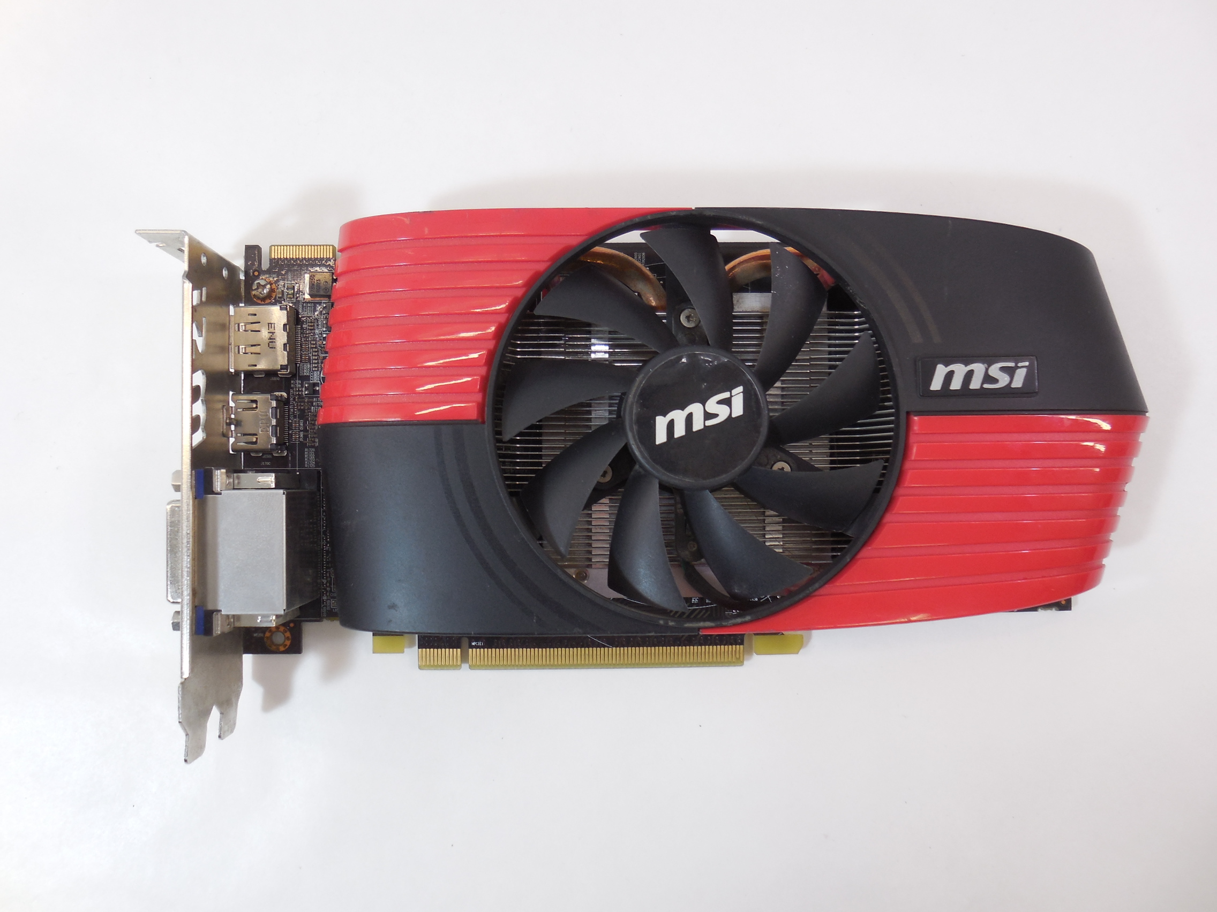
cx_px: 608
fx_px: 914
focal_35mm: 26
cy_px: 456
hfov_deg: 67.3
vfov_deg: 53.1
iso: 125
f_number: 3.5
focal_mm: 4.6
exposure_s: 1/30
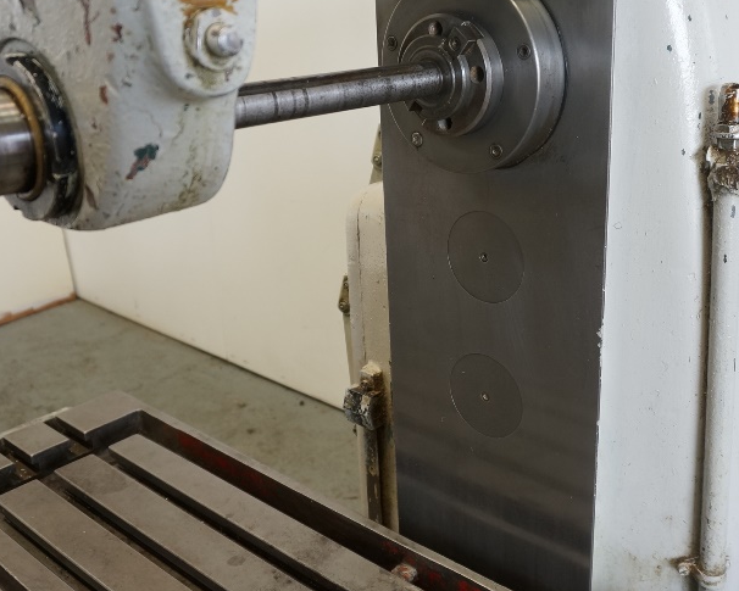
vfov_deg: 39.1
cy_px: 247
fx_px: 831
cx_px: 495
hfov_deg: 47.1
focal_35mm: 38
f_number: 4
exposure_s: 1/60
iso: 400
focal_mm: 16
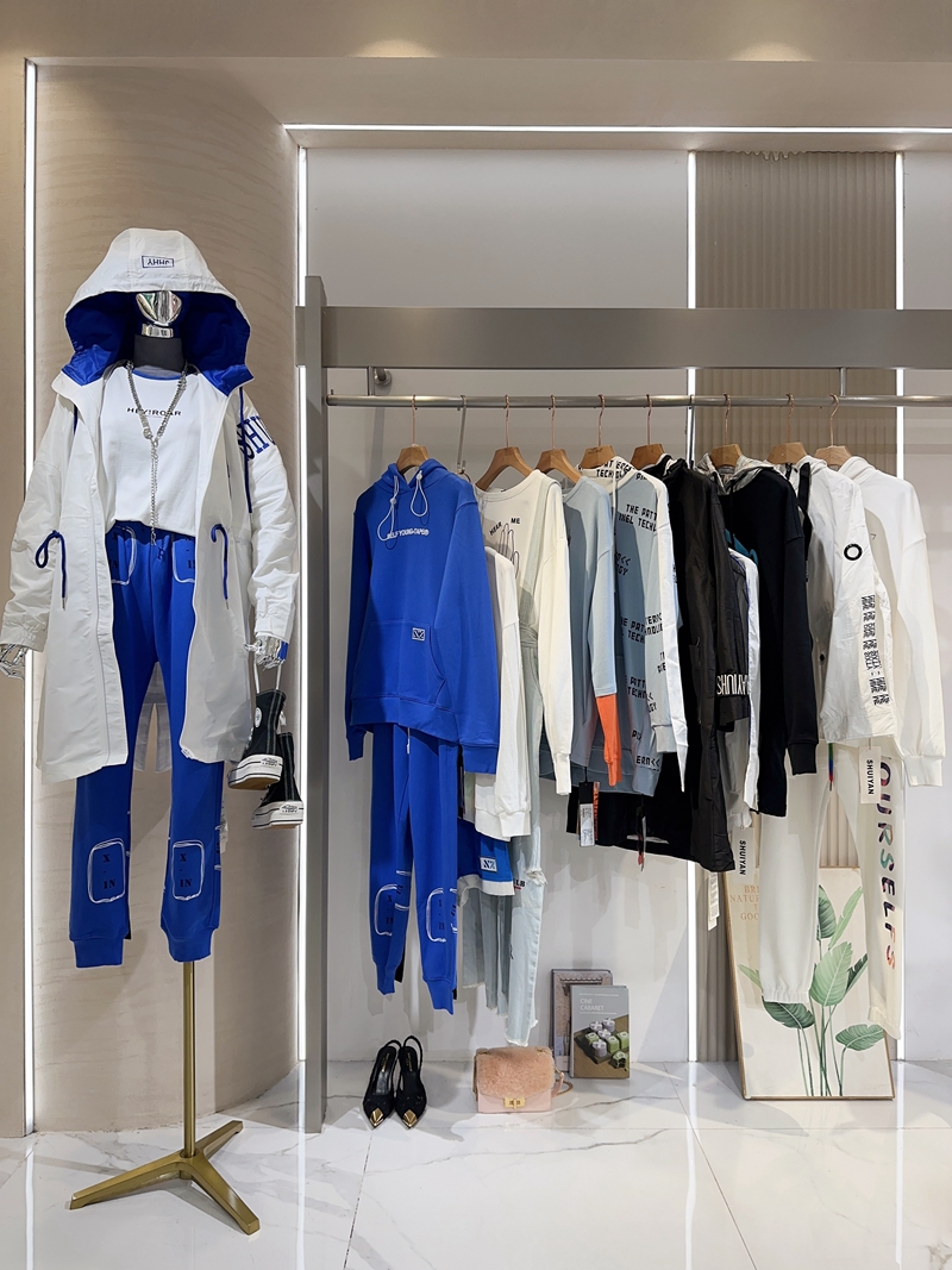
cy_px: 635
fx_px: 880
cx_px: 476
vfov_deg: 71.6
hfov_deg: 56.8
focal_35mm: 24
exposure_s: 1/672
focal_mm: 6.86
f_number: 1.78
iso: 80
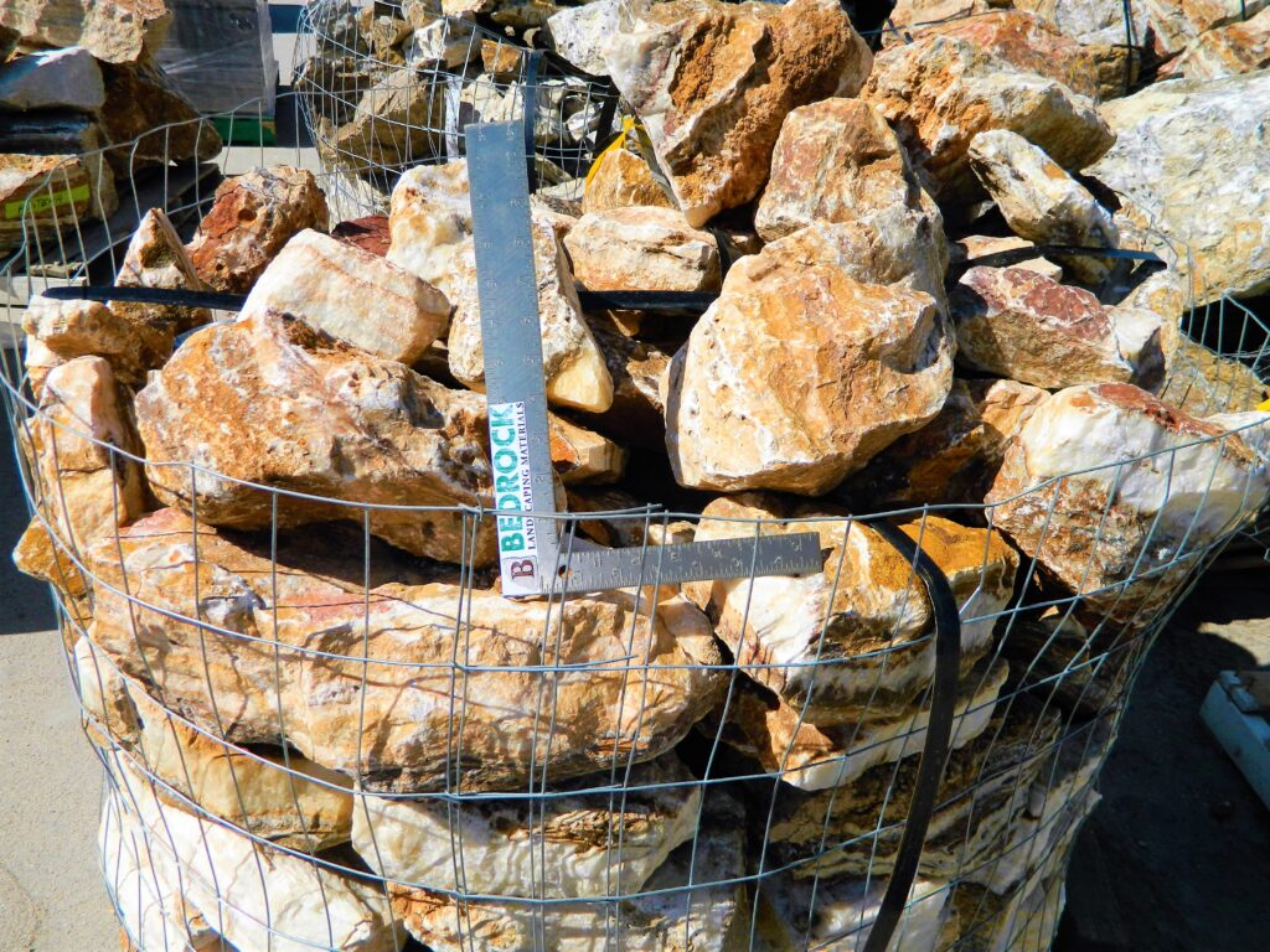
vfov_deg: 49.7
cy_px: 476
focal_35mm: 28
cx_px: 635
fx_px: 1027
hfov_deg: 63.4
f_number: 8.9
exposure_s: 1/200
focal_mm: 5.1
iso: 80
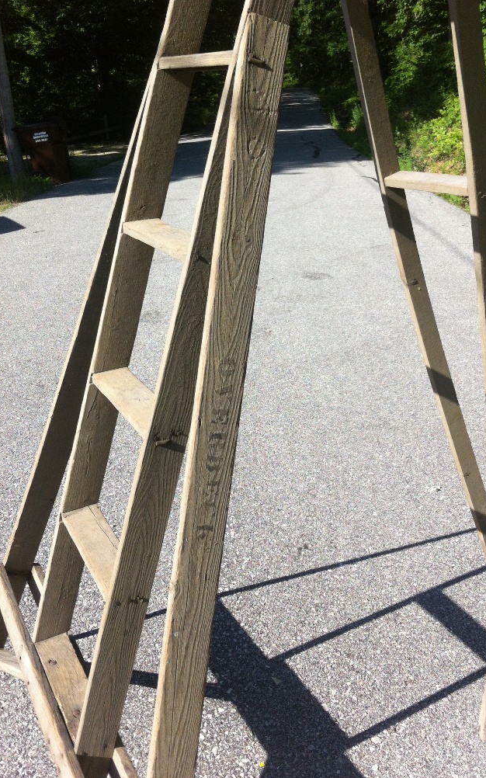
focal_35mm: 38
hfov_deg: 33.5
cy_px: 380
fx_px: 806
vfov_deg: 51.5
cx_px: 277
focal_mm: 3.85
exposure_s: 1/1228
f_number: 2.8
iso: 80
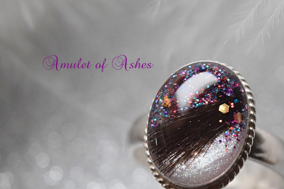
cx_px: 195
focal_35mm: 125
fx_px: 984
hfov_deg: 16.4
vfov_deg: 11.0
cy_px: 134
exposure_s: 1/125
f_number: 5.6
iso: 2500
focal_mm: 55
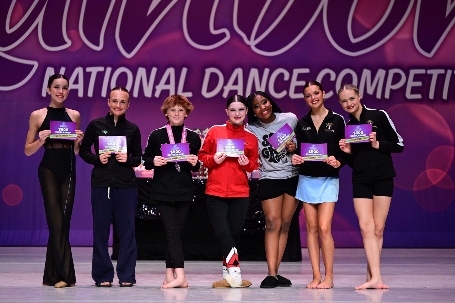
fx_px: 2022
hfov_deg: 12.8
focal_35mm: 160
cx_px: 228
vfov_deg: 8.6
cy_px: 152
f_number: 2.8
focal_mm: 160
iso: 3200
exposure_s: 1/1000
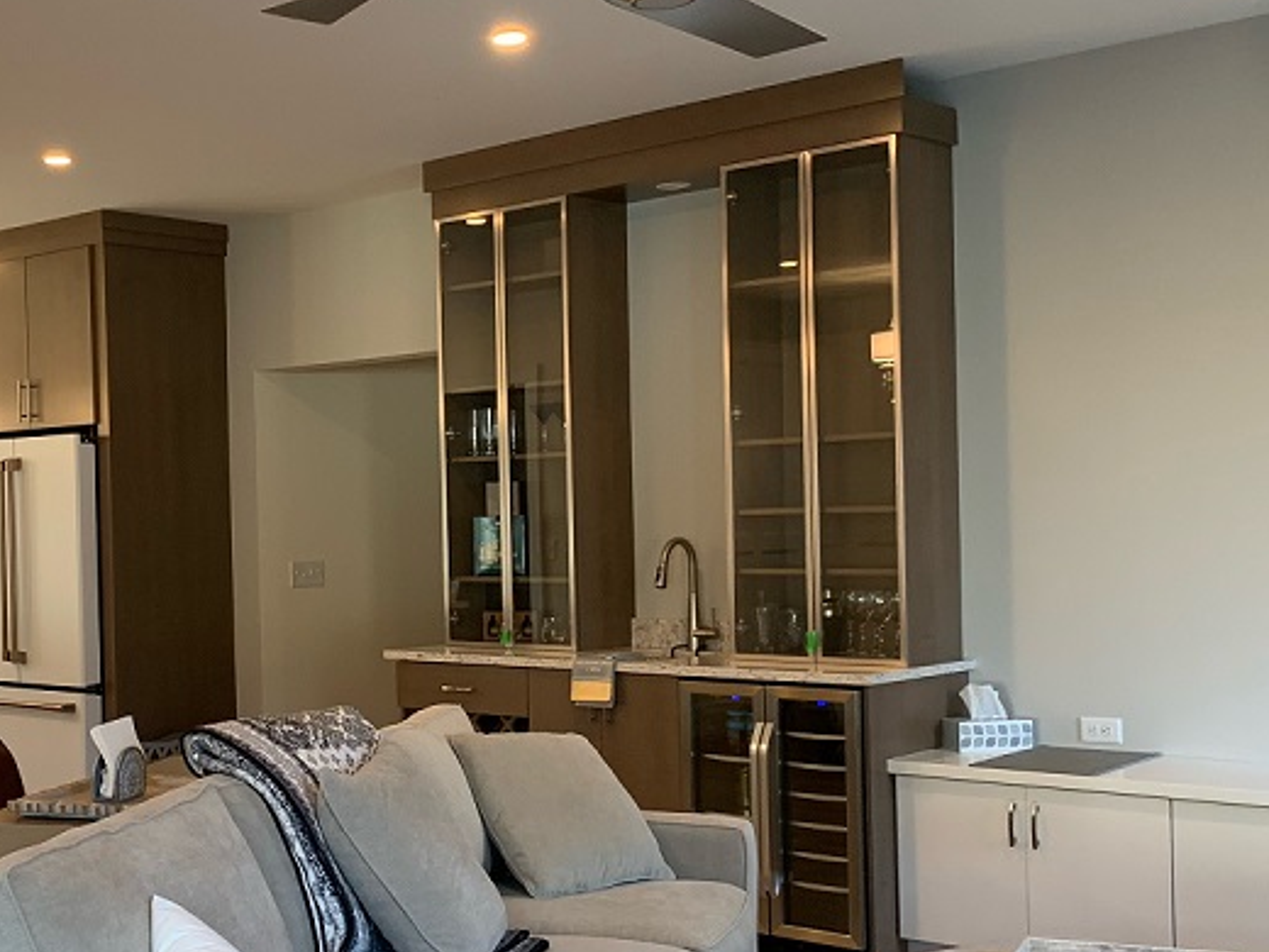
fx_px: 1833
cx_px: 266
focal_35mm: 50
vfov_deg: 29.1
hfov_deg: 36.9
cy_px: 527
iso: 100
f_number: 1.8
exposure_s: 1/60
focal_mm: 4.25
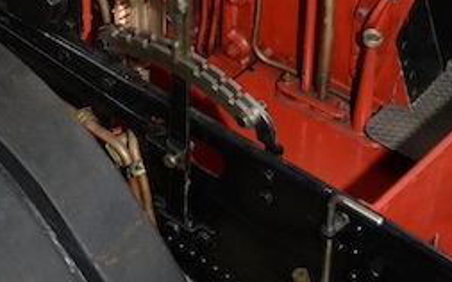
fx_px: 1576
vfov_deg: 10.1
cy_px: -25
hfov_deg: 16.3
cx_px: 220
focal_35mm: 128
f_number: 11
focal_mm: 52
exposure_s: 1/60
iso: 1000
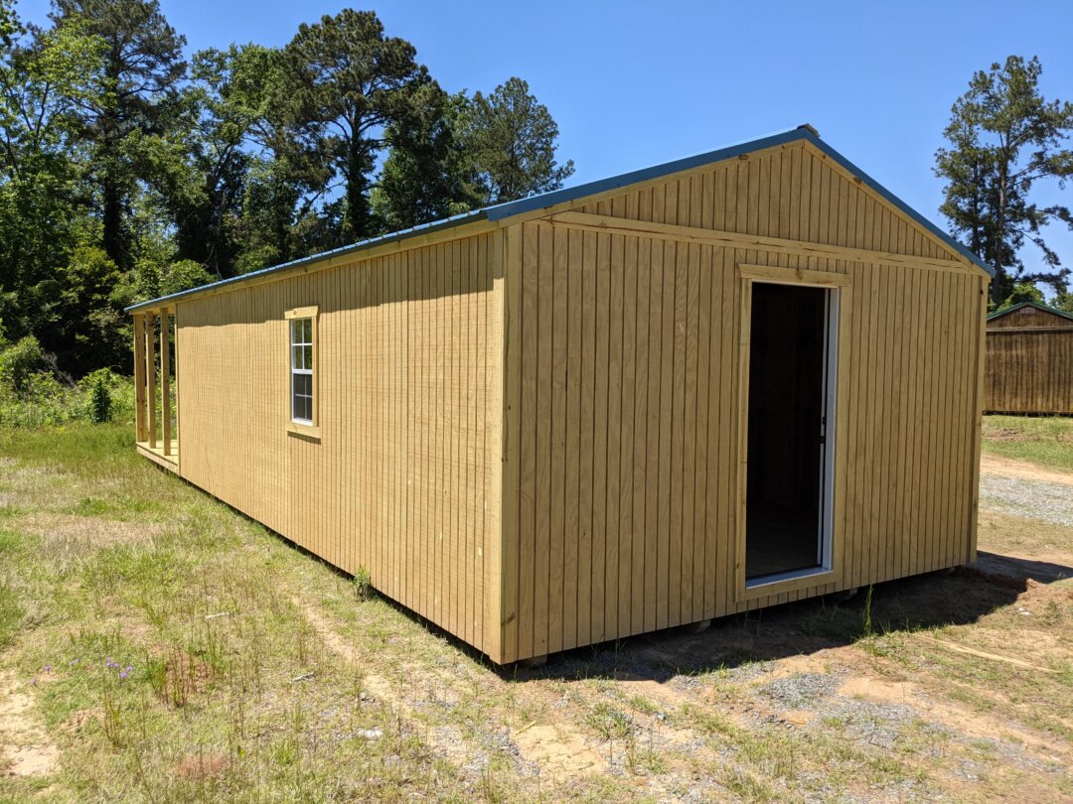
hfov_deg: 65.3
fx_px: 837
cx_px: 536
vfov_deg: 51.4
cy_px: 402
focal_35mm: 27
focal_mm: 4.38
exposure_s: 1/2347
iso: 52
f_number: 1.73
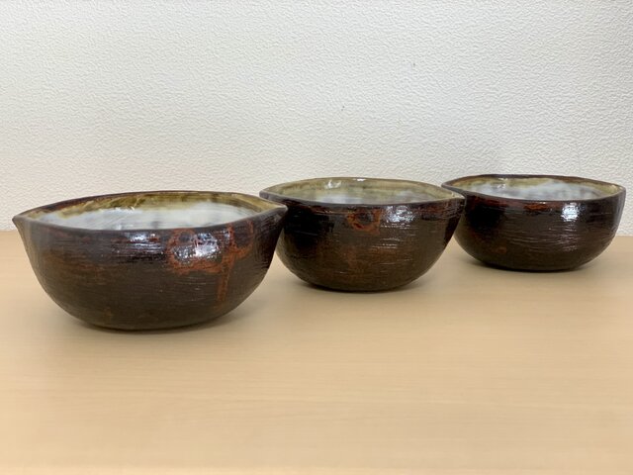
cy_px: 238
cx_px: 316
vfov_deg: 28.0
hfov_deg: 36.8
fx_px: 951
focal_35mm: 52
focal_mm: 6
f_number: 2.4
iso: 125
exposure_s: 1/66
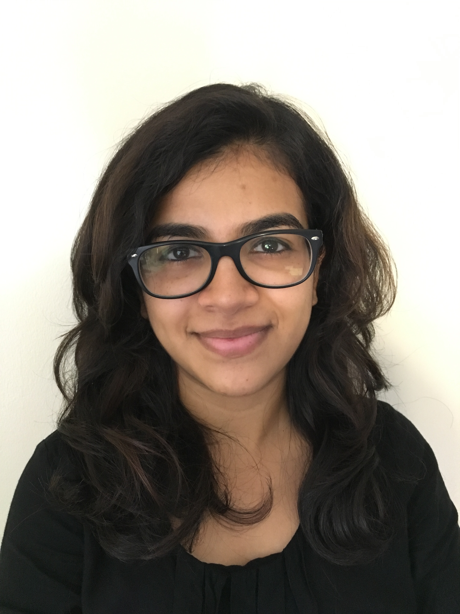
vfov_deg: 61.7
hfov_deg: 48.2
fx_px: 514
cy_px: 307
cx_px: 230
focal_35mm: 29
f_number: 2.2
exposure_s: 1/15
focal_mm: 4.15
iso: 320
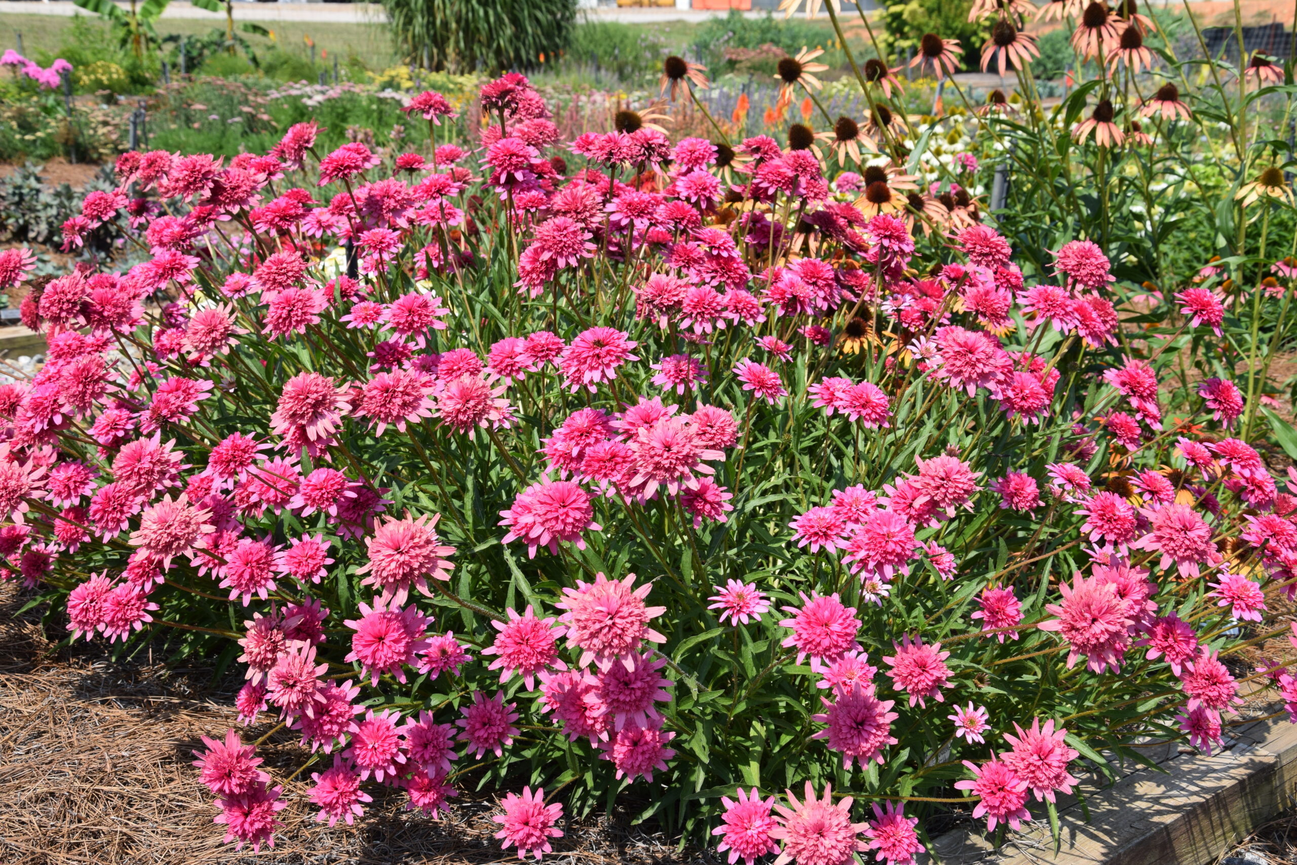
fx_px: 1729
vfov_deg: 28.1
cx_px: 648
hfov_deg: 41.1
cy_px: 432
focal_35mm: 48
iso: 200
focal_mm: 32
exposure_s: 1/320
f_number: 9
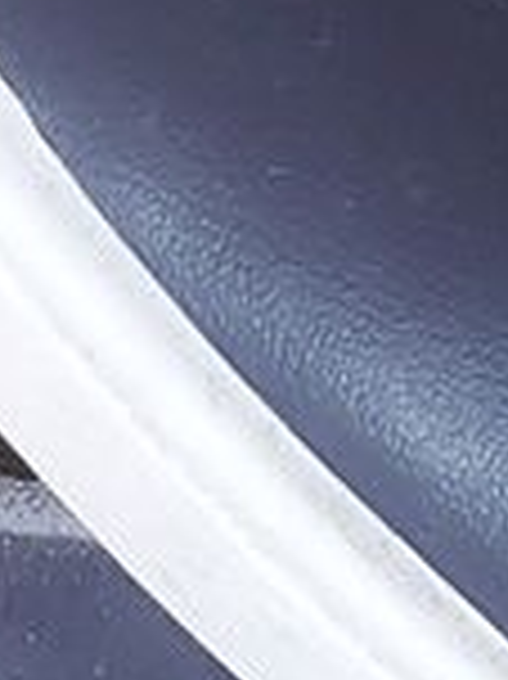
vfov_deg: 9.4
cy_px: 1522
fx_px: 3743
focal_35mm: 191
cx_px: 1398
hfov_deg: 7.1
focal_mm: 5.23
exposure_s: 1/30
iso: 200
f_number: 1.8
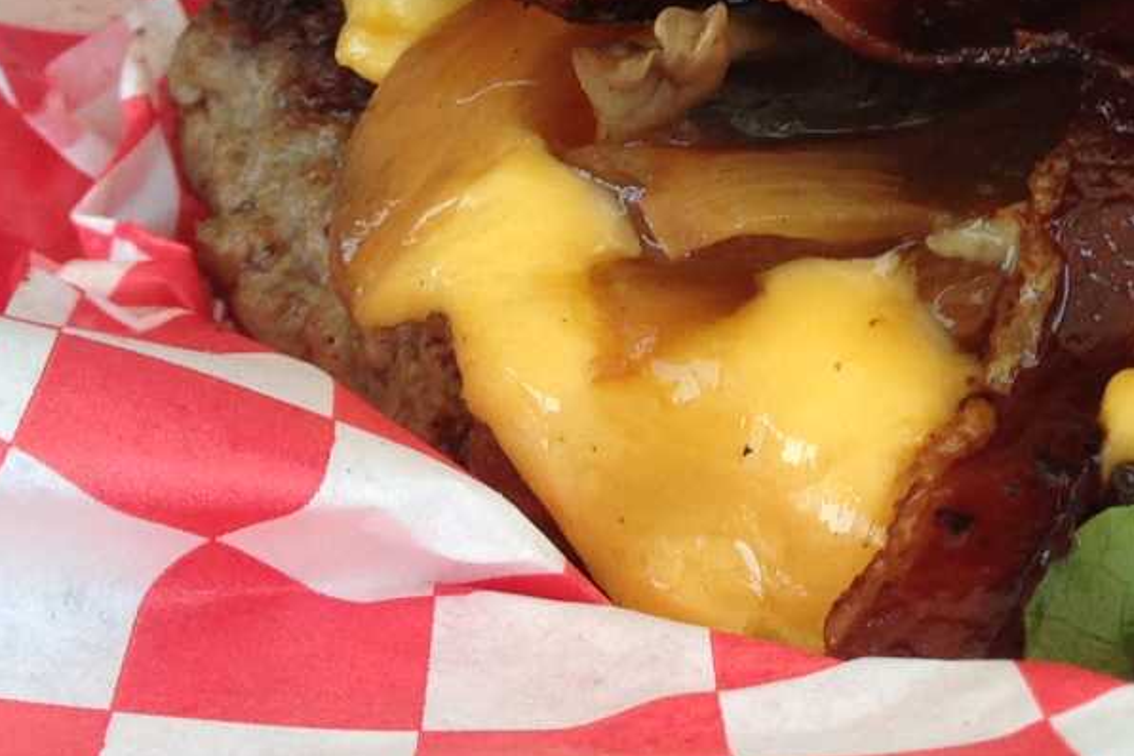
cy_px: -135
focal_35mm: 118
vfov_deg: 11.4
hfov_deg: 16.8
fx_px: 3716
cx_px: 1233
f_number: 2.4
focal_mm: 4.12
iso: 50
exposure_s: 1/60
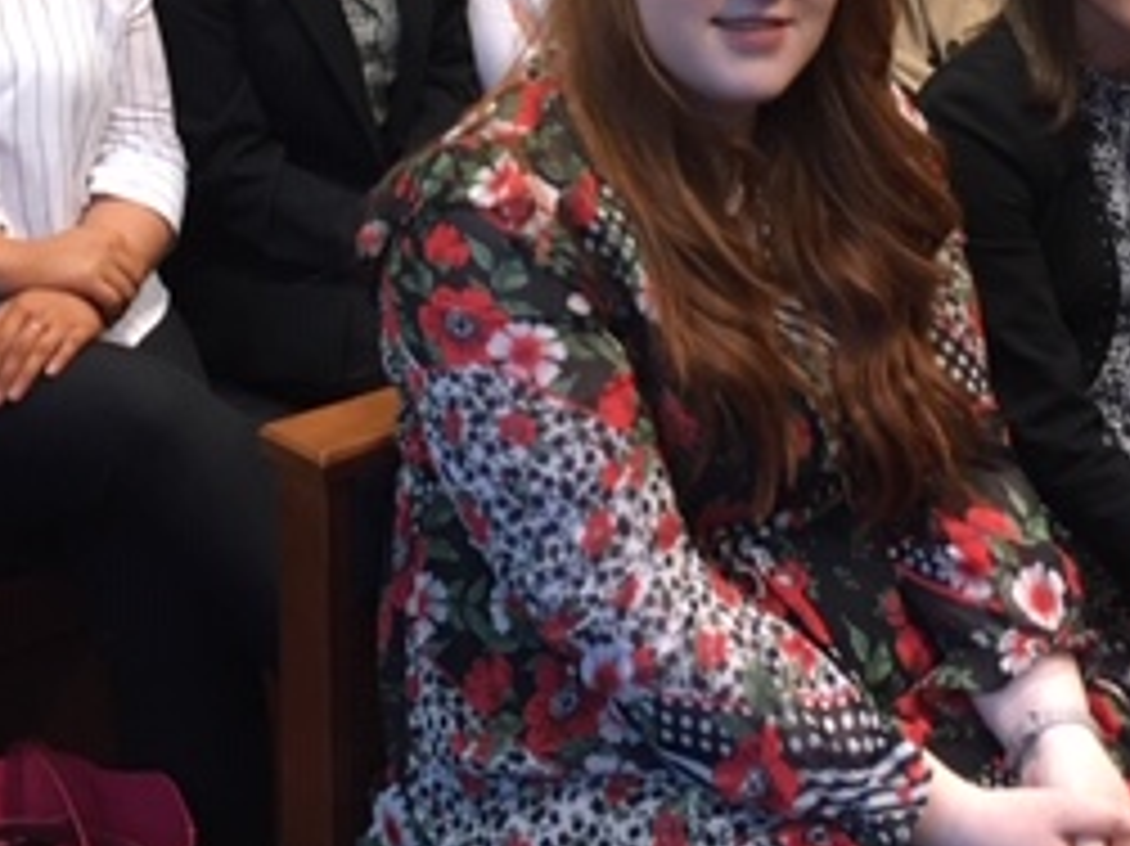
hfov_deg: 26.3
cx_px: 572
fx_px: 2414
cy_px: -58
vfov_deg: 19.2
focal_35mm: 74
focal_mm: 4.15
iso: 160
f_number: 2.2
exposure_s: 1/33
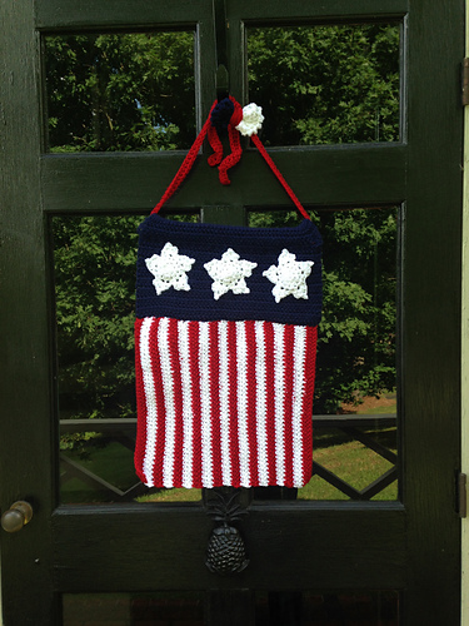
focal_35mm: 33
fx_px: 596
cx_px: 234
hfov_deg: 42.9
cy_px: 313
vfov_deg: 55.4
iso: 50
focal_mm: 4.12
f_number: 2.4
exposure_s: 1/124
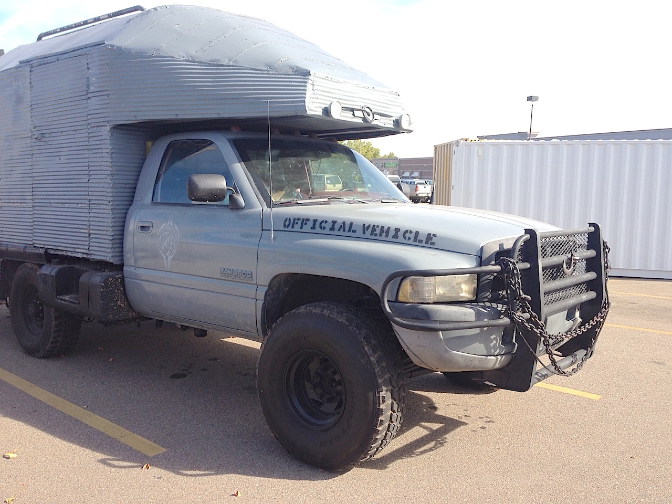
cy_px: 252
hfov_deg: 52.6
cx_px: 336
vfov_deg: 40.7
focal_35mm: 35
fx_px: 679
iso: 50
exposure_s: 1/606
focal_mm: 4.28
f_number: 2.4
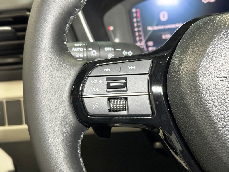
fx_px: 318
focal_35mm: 48
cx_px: 114
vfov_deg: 30.3
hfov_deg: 39.7
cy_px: 86
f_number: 1.78
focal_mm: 6.86
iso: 400
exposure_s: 1/40
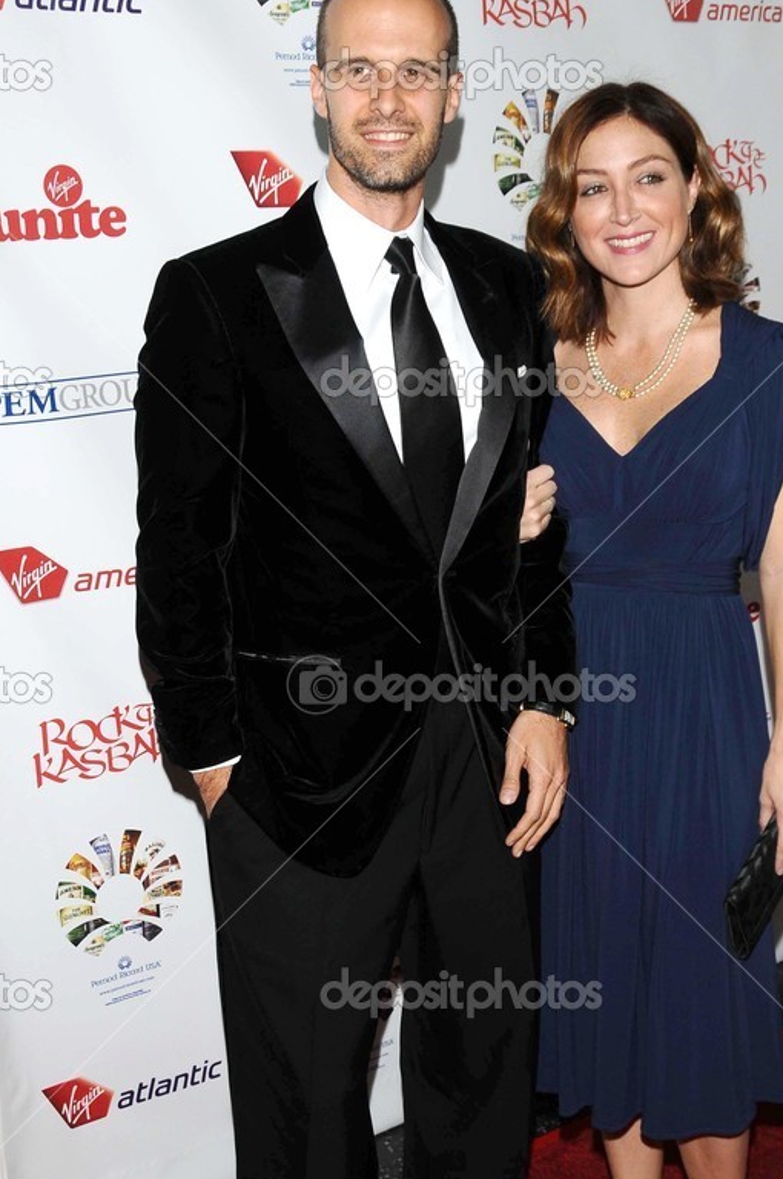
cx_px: 461
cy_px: 686
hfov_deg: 25.9
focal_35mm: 52
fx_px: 1701
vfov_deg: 38.1
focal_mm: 26
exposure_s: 1/125
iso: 320
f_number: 7.1
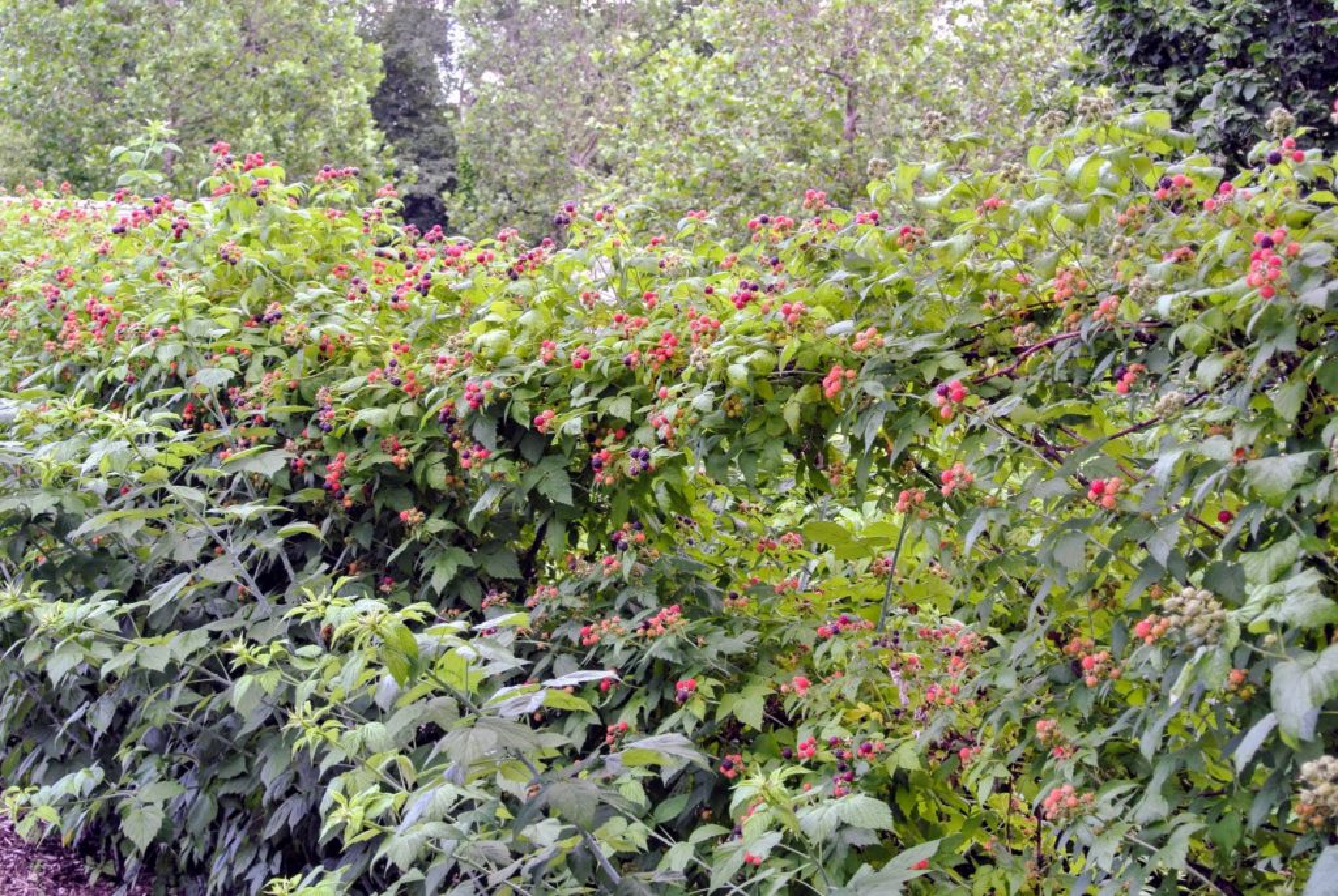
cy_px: 448
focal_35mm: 54
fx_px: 2010
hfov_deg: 36.8
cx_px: 669
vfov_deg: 25.1
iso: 200
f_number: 5
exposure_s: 1/100
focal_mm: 20.3
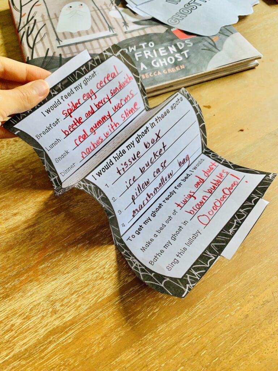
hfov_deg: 53.1
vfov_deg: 67.3
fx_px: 278
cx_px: 139
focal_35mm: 26
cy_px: 186
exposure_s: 1/89
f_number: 1.8
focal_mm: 4.25
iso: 100
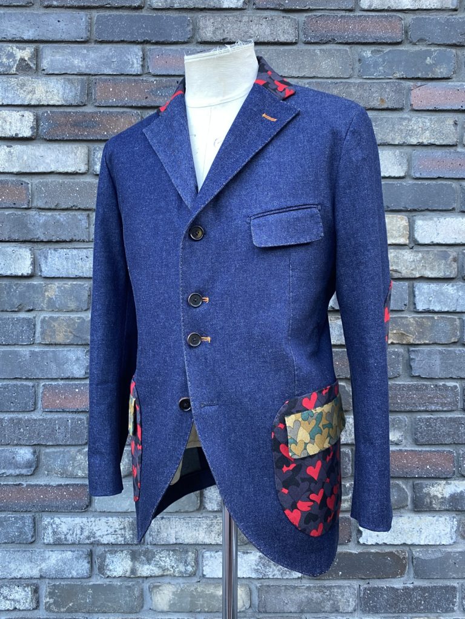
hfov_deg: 53.1
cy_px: 310
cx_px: 232
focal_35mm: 26
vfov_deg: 67.3
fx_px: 466
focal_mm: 4.25
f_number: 1.8
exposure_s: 1/50
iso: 100
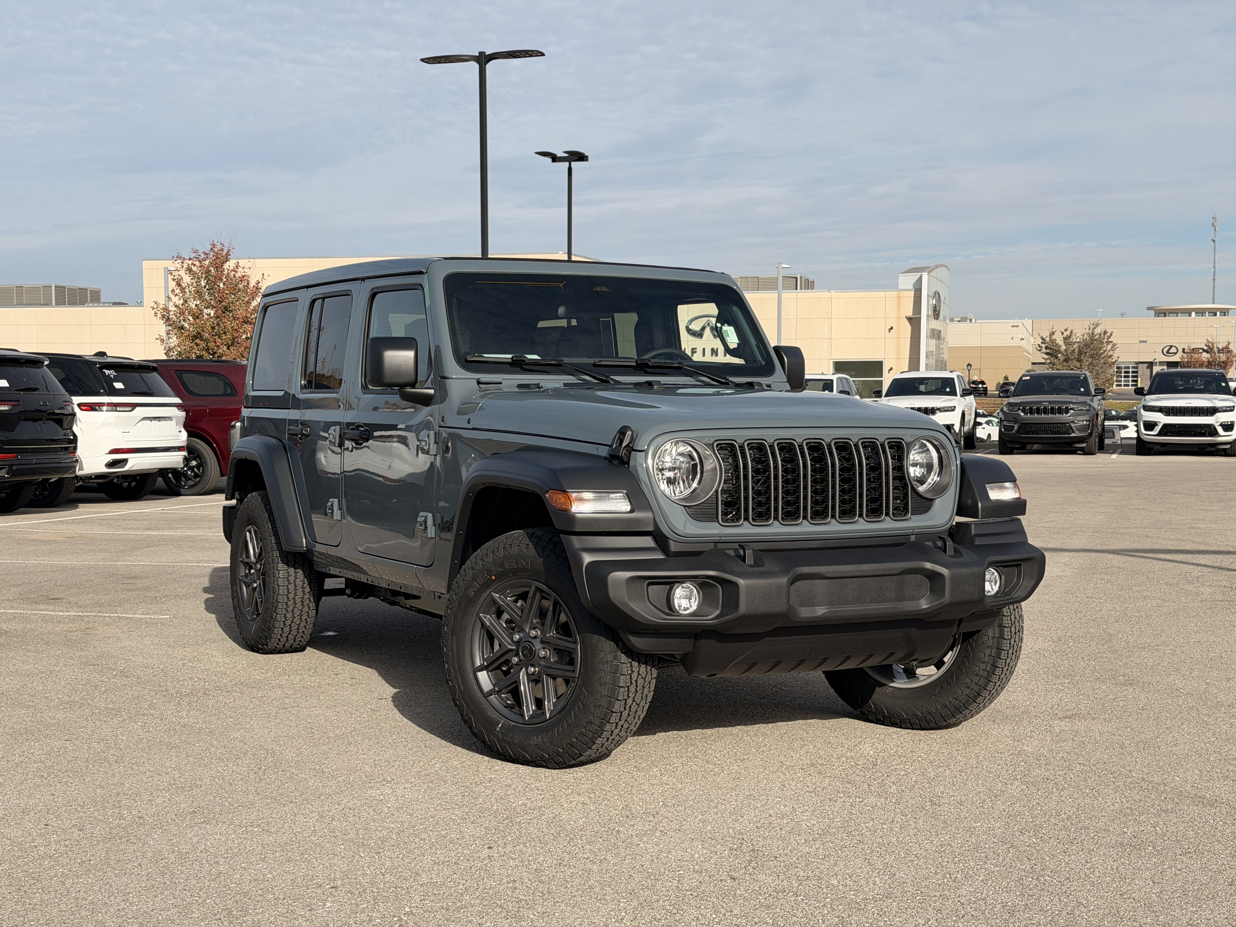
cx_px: 618
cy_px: 464
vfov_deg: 30.3
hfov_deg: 39.7
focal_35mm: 48
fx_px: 1714
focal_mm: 6.76
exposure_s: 1/6536
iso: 64
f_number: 1.78
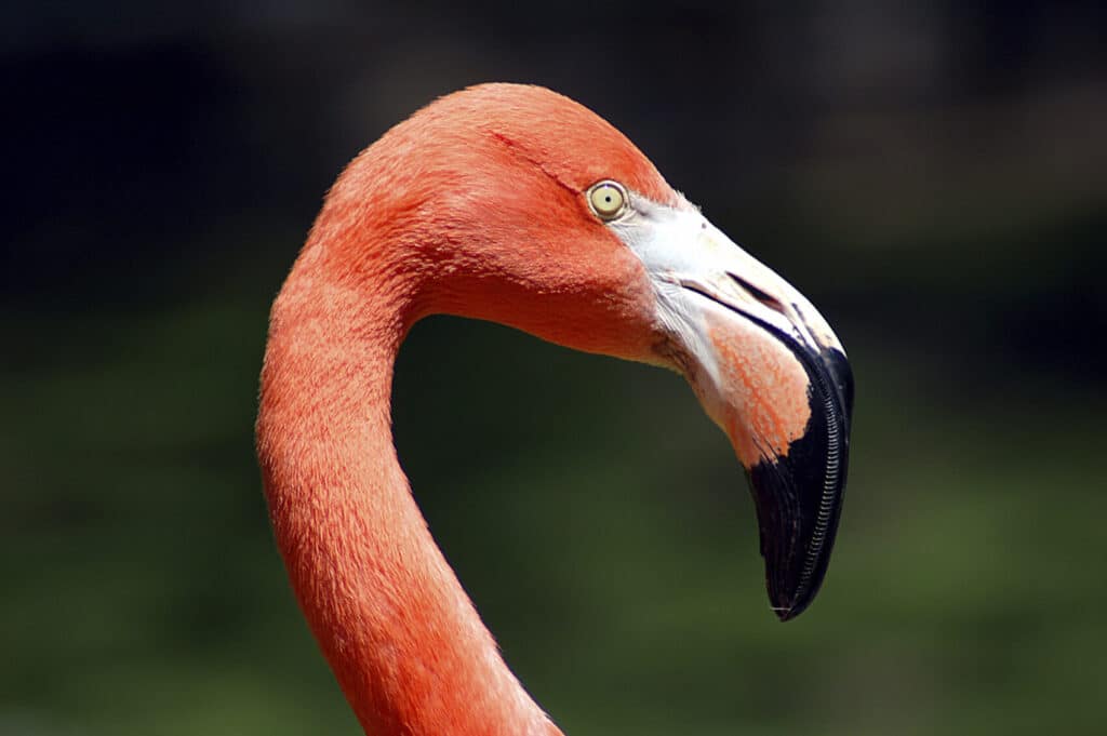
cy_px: 368
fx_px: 11522
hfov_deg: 5.5
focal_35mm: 375
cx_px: 554
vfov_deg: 3.7
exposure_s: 1/1250
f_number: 5.3
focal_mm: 250
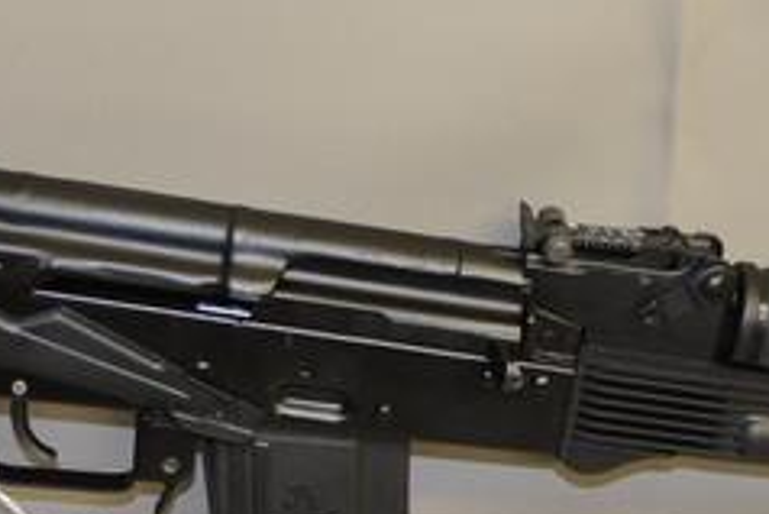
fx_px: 2180
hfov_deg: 20.0
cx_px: 430
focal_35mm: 102
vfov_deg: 13.4
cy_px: 262
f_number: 3.5
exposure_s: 1/60
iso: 900
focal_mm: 18
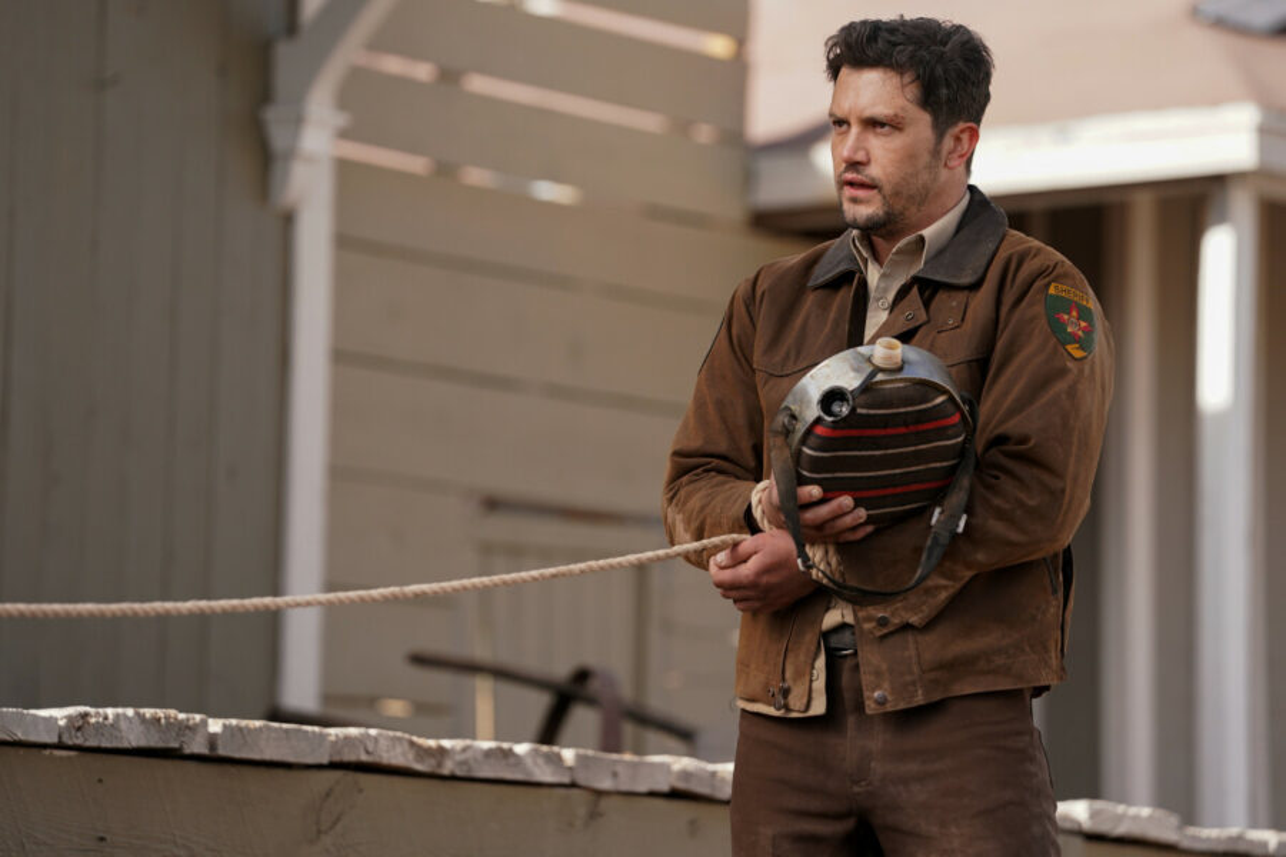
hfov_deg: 10.5
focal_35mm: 195
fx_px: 6965
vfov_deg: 7.0
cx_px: 643
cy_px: 428
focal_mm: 195
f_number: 4
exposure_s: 1/1250
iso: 400
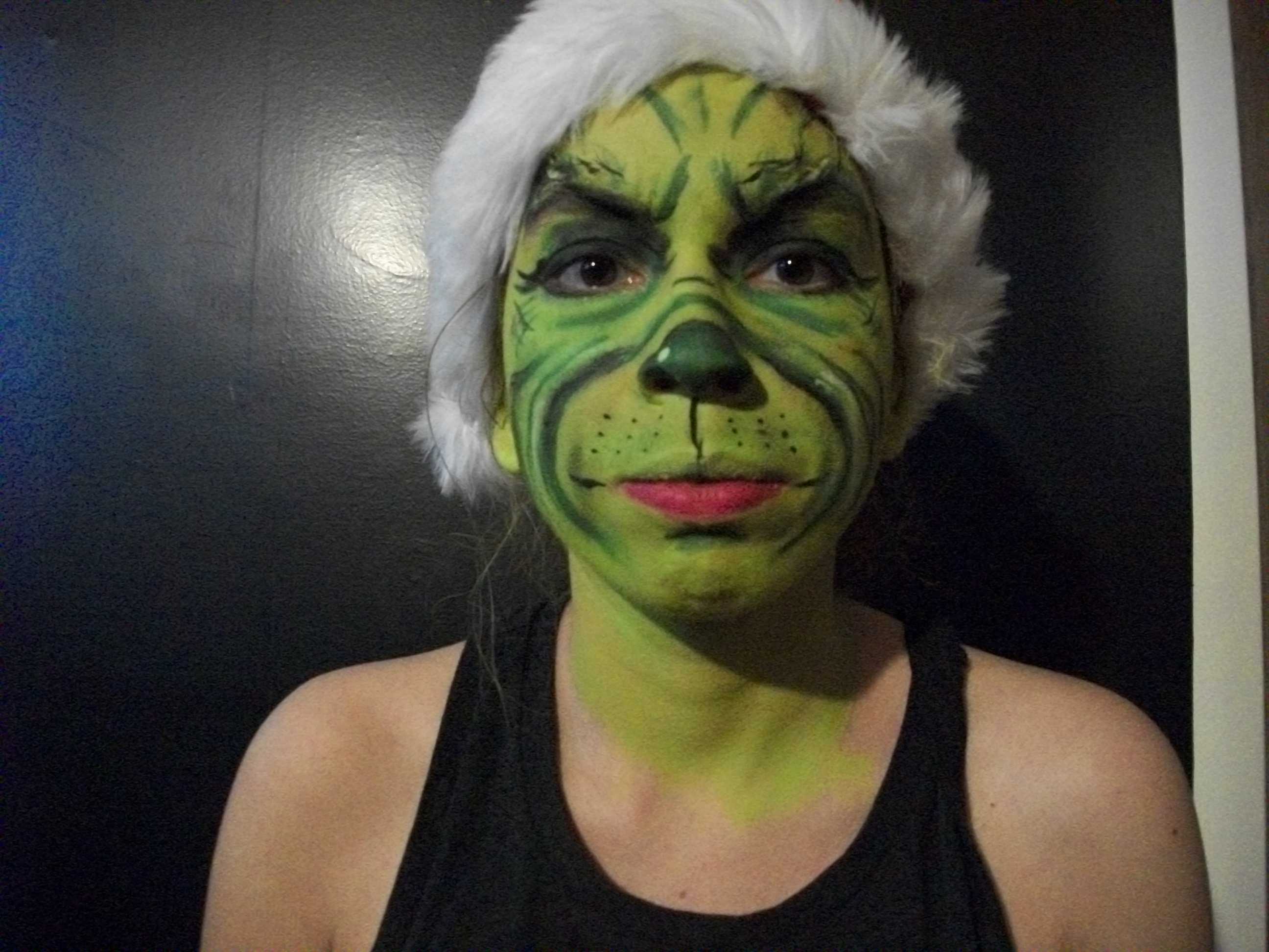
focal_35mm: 32
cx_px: 634
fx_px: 1173
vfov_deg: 44.2
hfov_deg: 56.8
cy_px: 476
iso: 800
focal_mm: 5.7
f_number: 2.9
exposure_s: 1/8
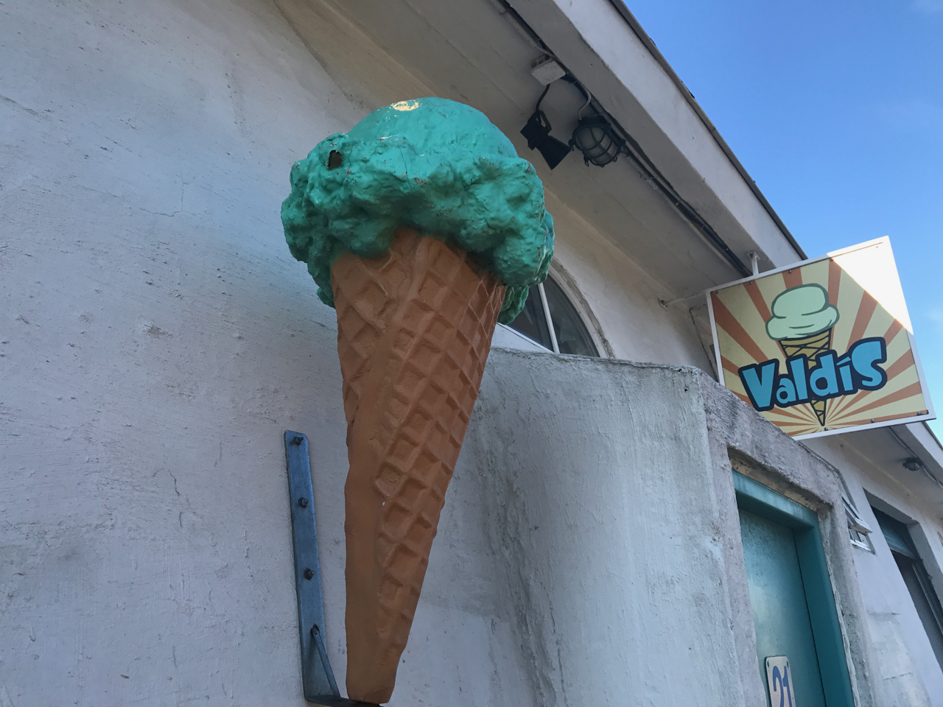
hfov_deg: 63.4
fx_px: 763
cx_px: 472
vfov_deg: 49.7
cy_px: 354
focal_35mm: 28
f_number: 1.8
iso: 20
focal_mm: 3.99
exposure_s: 1/778
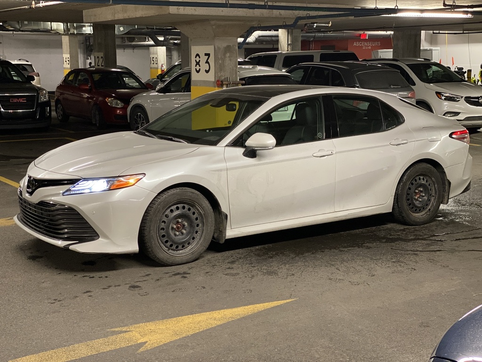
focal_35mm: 52
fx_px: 724
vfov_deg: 28.0
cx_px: 241
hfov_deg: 36.8
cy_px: 181
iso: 320
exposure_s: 1/40
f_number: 2
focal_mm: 6
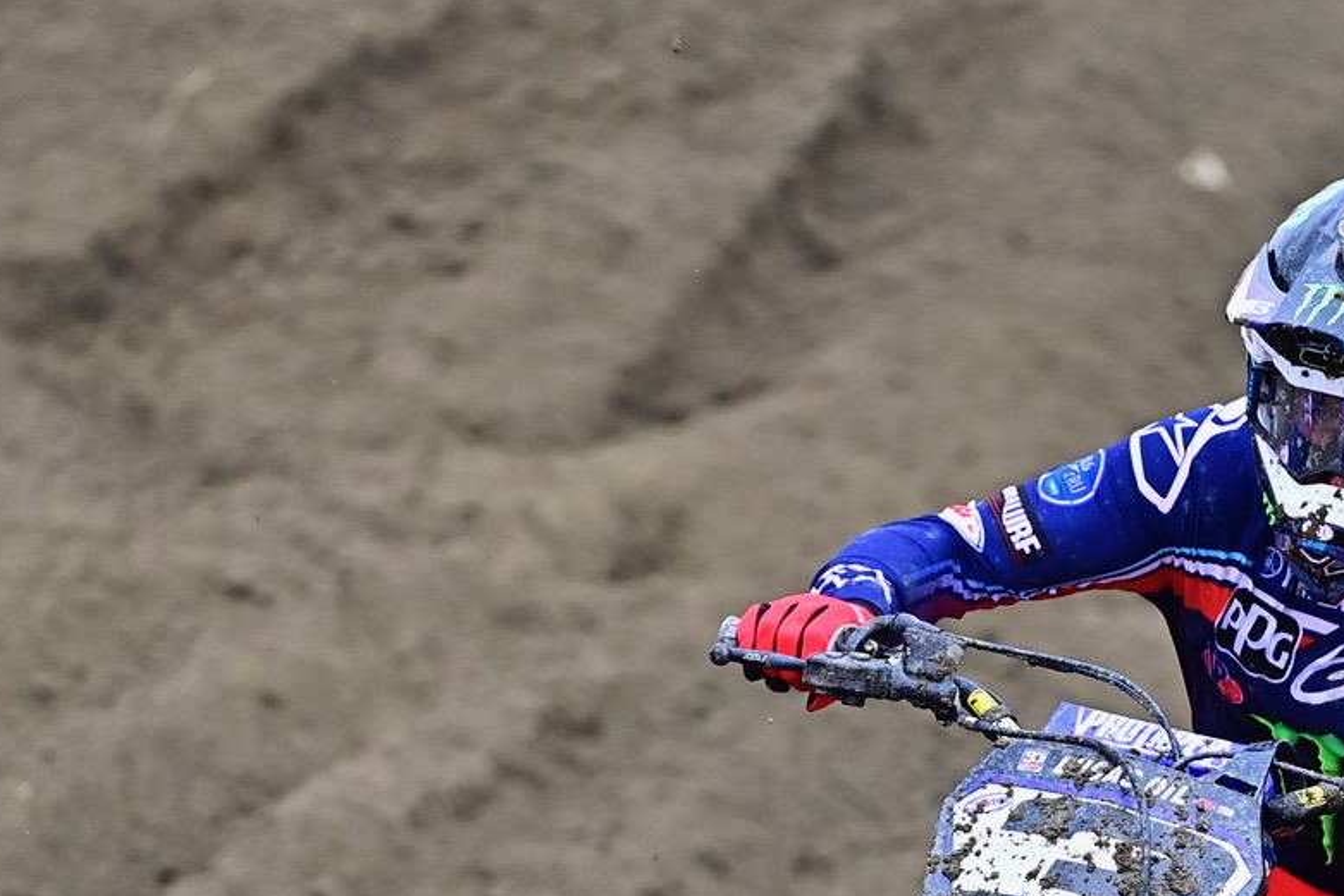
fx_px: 33044
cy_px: 1014
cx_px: 1159
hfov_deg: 2.3
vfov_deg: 1.6
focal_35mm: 885
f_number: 4
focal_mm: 300
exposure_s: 1/1000
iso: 360
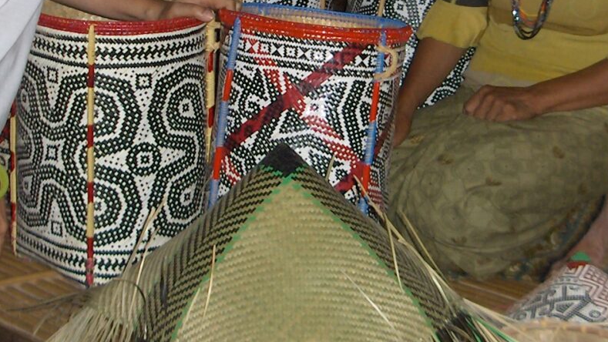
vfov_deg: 11.4
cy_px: 96
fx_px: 1709
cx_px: 344
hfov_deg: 20.2
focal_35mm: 106
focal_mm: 6.8
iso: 100
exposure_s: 1/60
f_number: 2.8
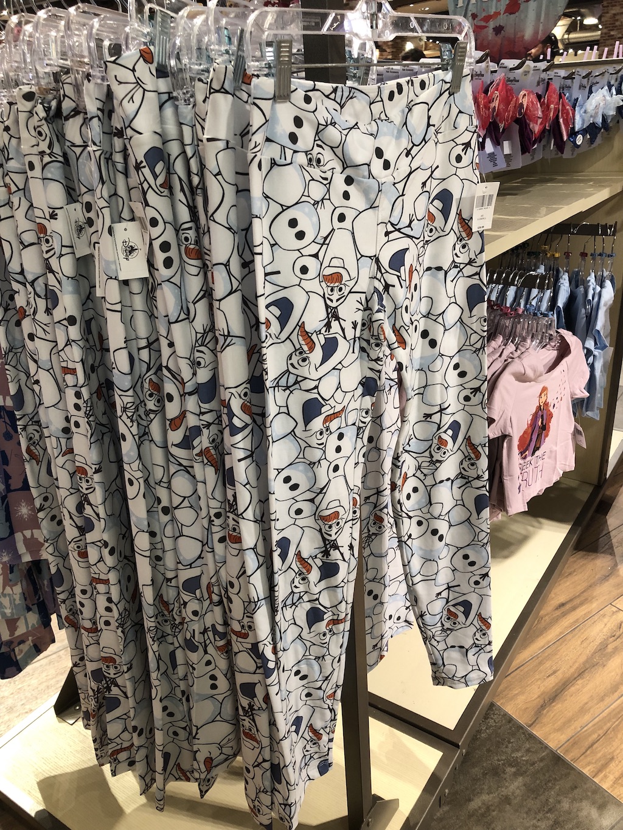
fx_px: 672
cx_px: 312
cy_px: 415
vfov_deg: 63.4
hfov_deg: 49.8
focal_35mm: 28
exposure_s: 1/15
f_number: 1.8
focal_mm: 3.99
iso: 40
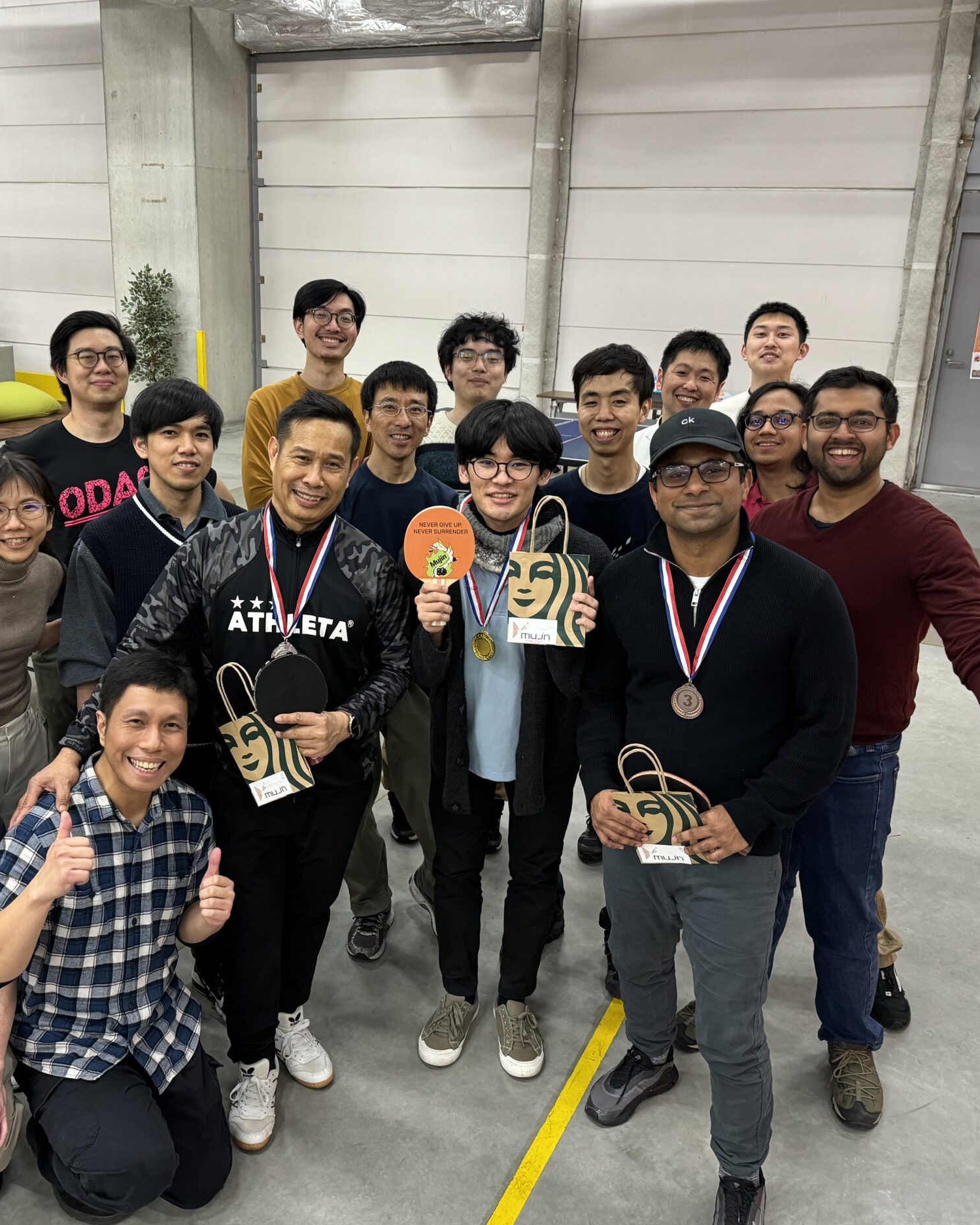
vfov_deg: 55.7
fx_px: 1160
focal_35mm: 32
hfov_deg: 45.5
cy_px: 607
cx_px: 390
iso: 320
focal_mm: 6.86
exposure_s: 1/50
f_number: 1.78
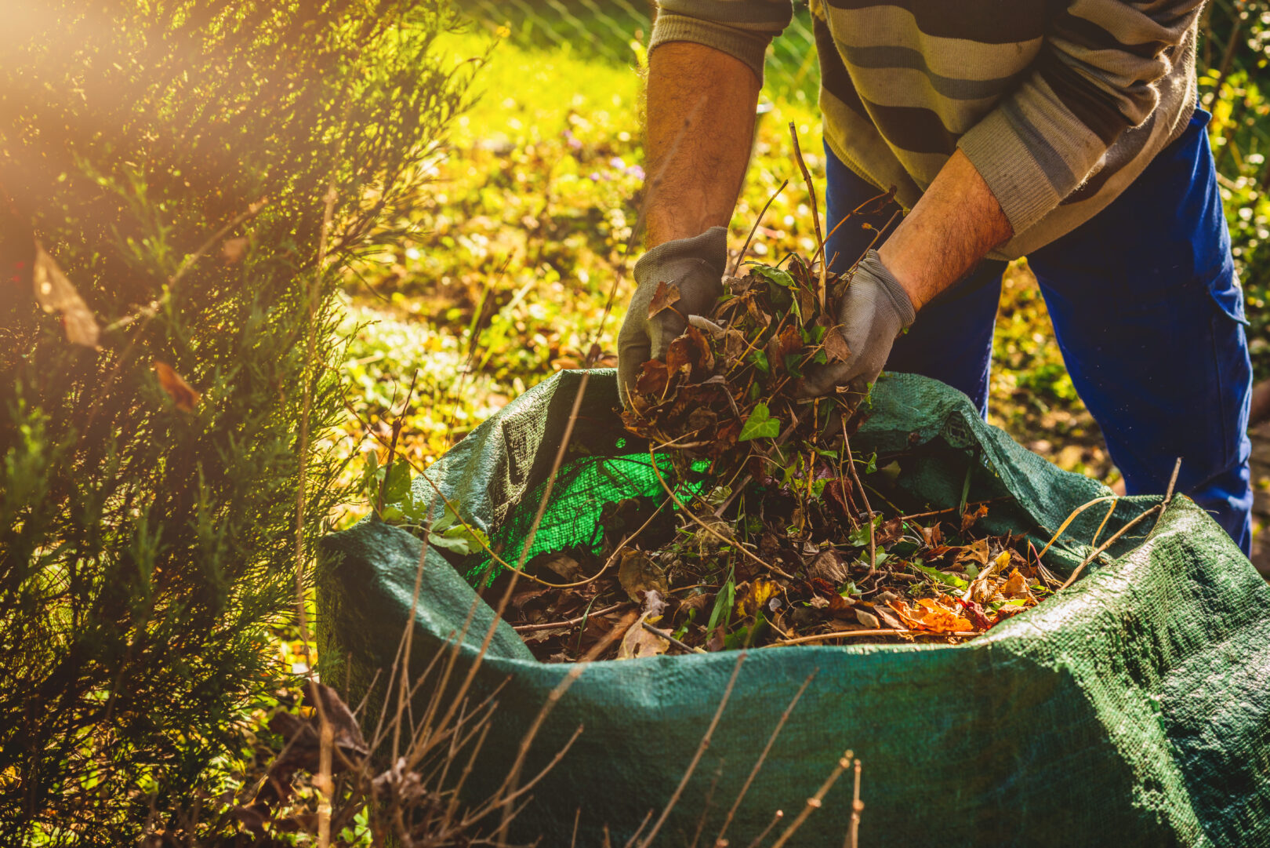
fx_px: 1764
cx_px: 635
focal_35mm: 50
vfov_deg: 27.0
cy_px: 424
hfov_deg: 39.6
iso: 160
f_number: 5
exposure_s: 1/250
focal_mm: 50
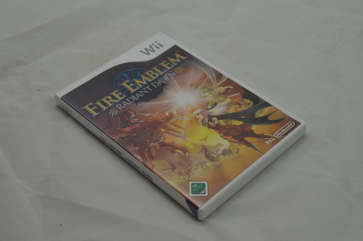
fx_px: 604
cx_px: 182
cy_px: 120
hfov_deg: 33.5
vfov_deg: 22.5
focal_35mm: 60
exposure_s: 1/3
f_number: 20
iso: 100
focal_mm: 40
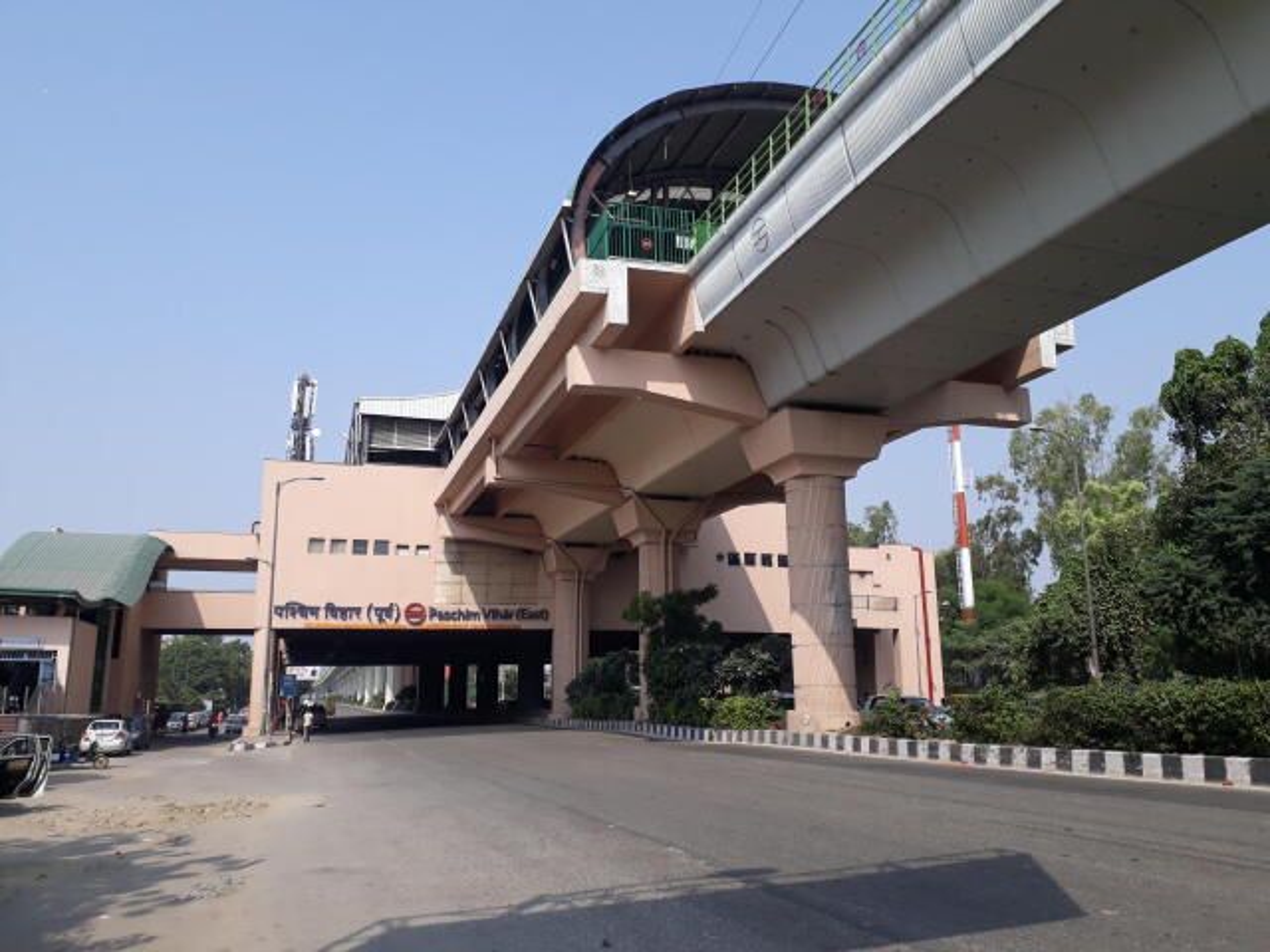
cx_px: 635
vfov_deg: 51.4
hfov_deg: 65.3
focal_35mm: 27
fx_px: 991
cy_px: 476
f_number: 1.9
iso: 40
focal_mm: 3.6
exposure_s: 1/1379
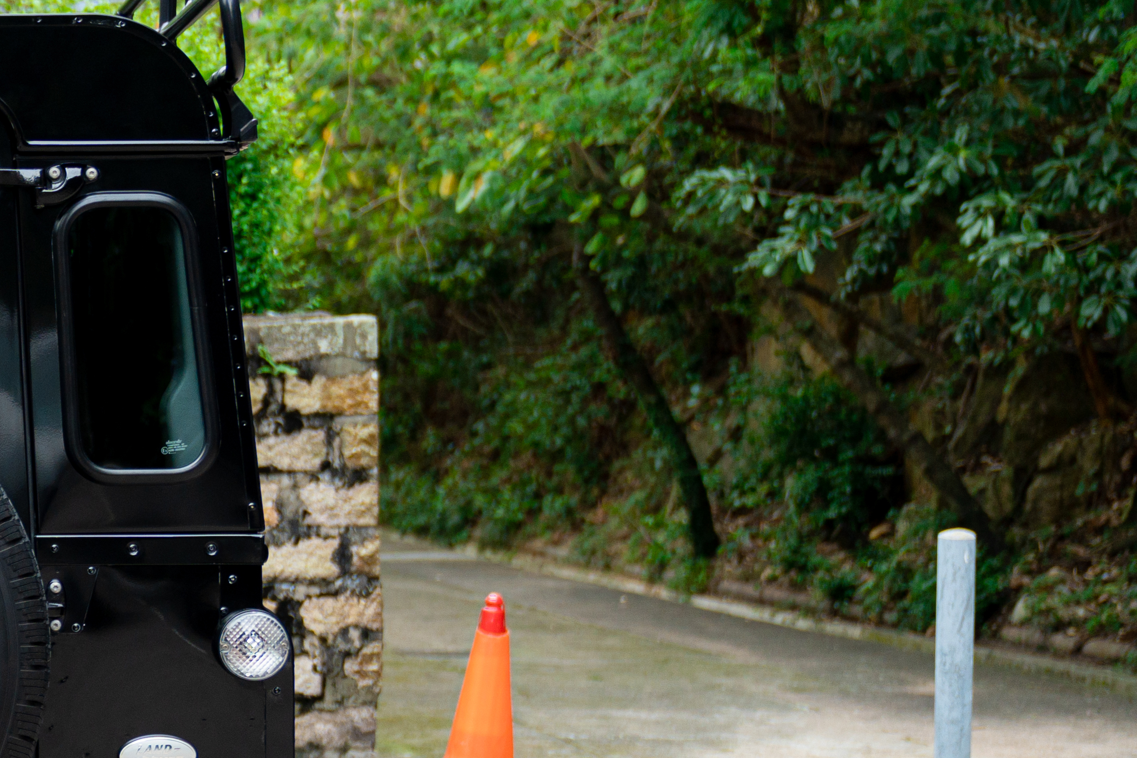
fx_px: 3284
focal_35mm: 104
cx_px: -296
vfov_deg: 13.1
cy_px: 516
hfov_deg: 18.4
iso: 160
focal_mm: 38
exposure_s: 1/200
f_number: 2.8
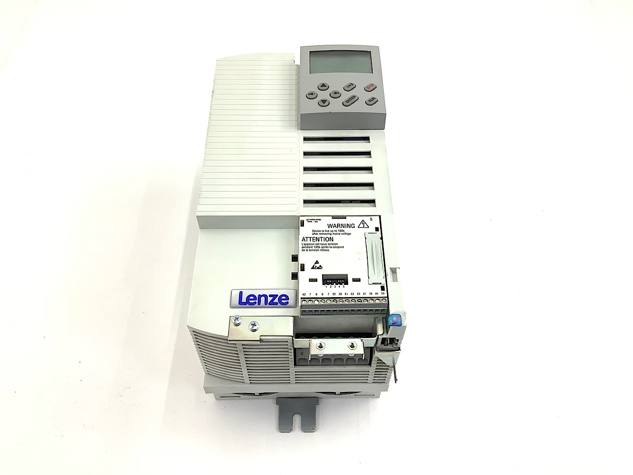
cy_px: 238
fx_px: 567
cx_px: 316
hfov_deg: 58.3
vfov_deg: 45.4
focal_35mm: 31
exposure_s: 1/50
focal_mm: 3.3
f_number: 2.4
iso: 80
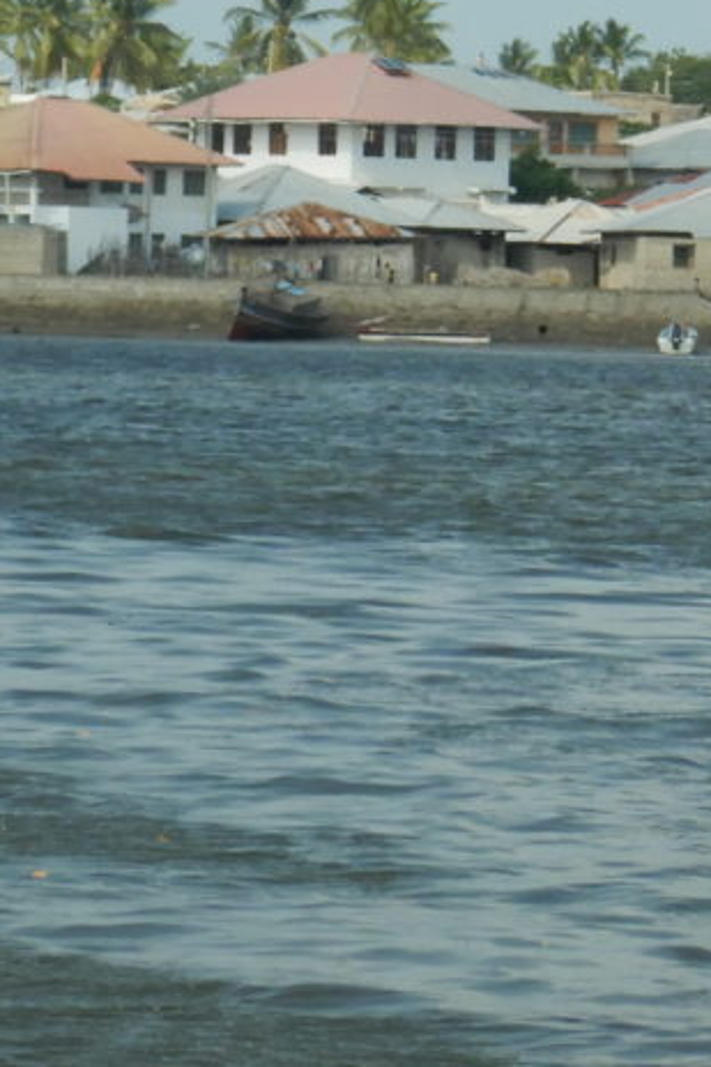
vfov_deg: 5.4
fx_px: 11235
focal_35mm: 379
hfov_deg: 3.6
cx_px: 660
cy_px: 168
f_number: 4.8
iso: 125
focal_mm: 19.7
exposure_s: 1/800
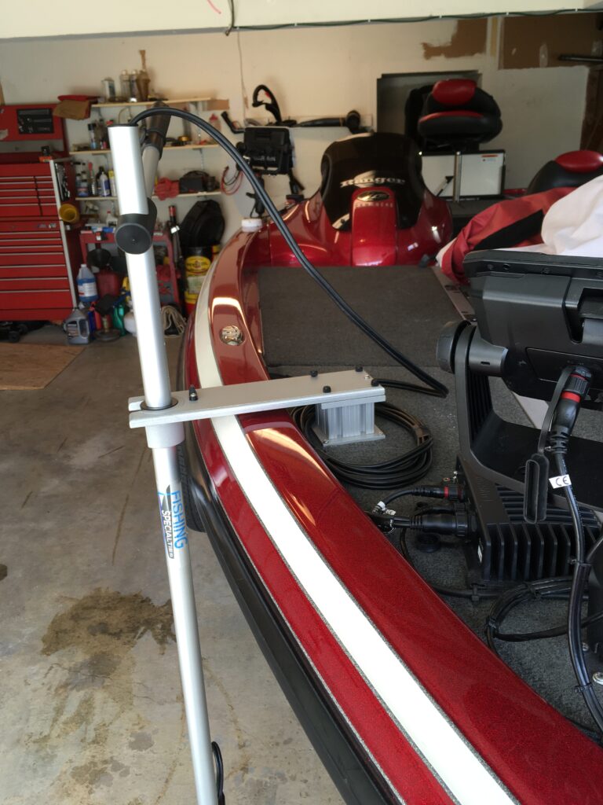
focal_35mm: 29
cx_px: 302
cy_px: 402
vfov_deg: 61.7
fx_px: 674
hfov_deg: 48.2
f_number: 2.2
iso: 25
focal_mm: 4.15
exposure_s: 1/60
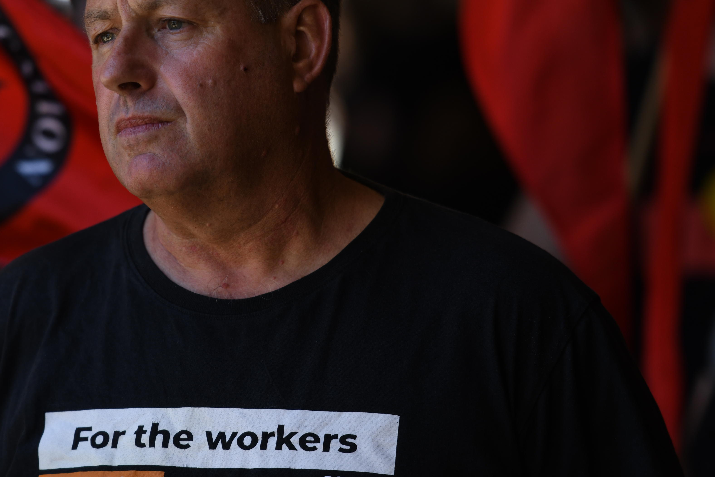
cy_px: 190
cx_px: 262
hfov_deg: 7.4
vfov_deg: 4.9
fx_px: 5521
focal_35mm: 278
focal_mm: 175
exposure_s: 1/800
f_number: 2.8
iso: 320
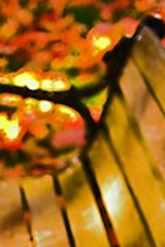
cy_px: 494
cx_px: 59
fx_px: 1732
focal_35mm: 252
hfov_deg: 5.5
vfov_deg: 7.8
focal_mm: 35
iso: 200
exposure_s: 1/80
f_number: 1.8
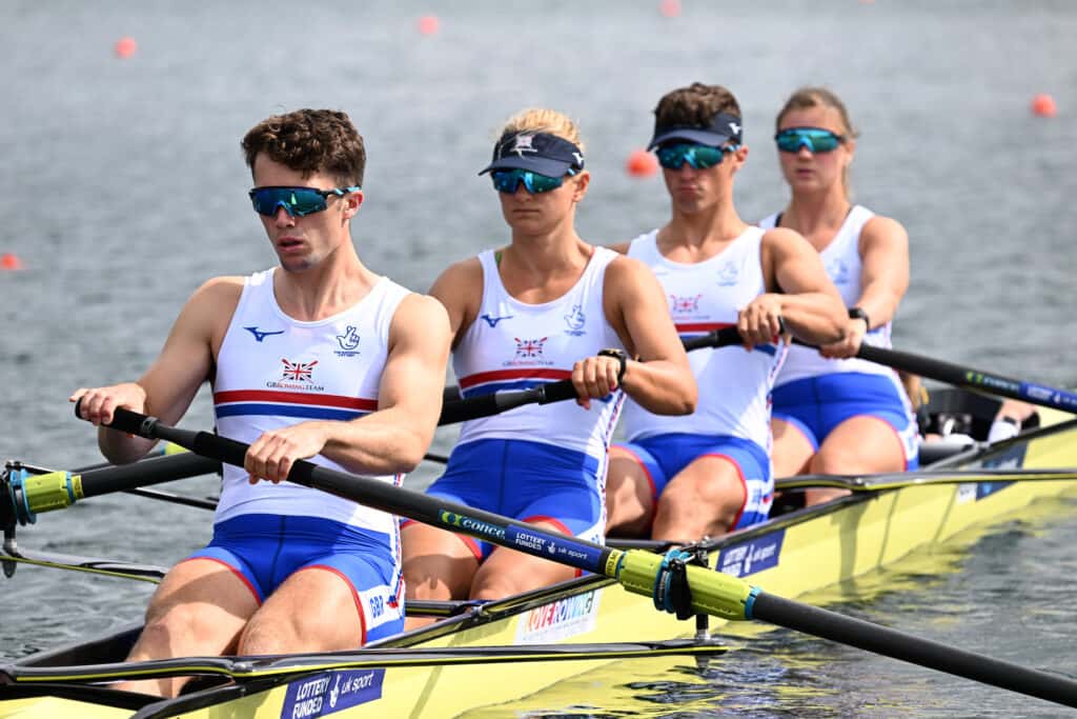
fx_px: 8078
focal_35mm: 270
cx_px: 538
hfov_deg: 7.6
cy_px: 360
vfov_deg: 5.1
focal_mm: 270
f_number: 7.1
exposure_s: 1/2000
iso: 640
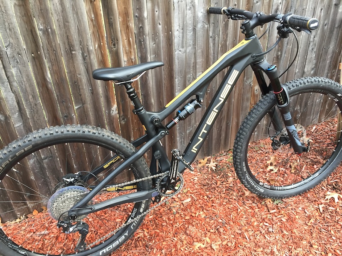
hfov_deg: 61.7
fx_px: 287
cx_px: 171
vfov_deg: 48.2
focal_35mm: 29
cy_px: 128
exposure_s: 1/30
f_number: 2.2
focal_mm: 4.15
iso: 40
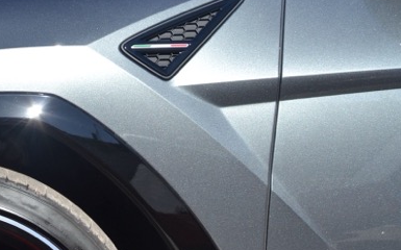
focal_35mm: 70
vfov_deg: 18.0
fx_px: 767
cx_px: -62
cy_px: 253
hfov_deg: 26.5
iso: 100
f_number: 7.1
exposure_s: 1/200
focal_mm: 19
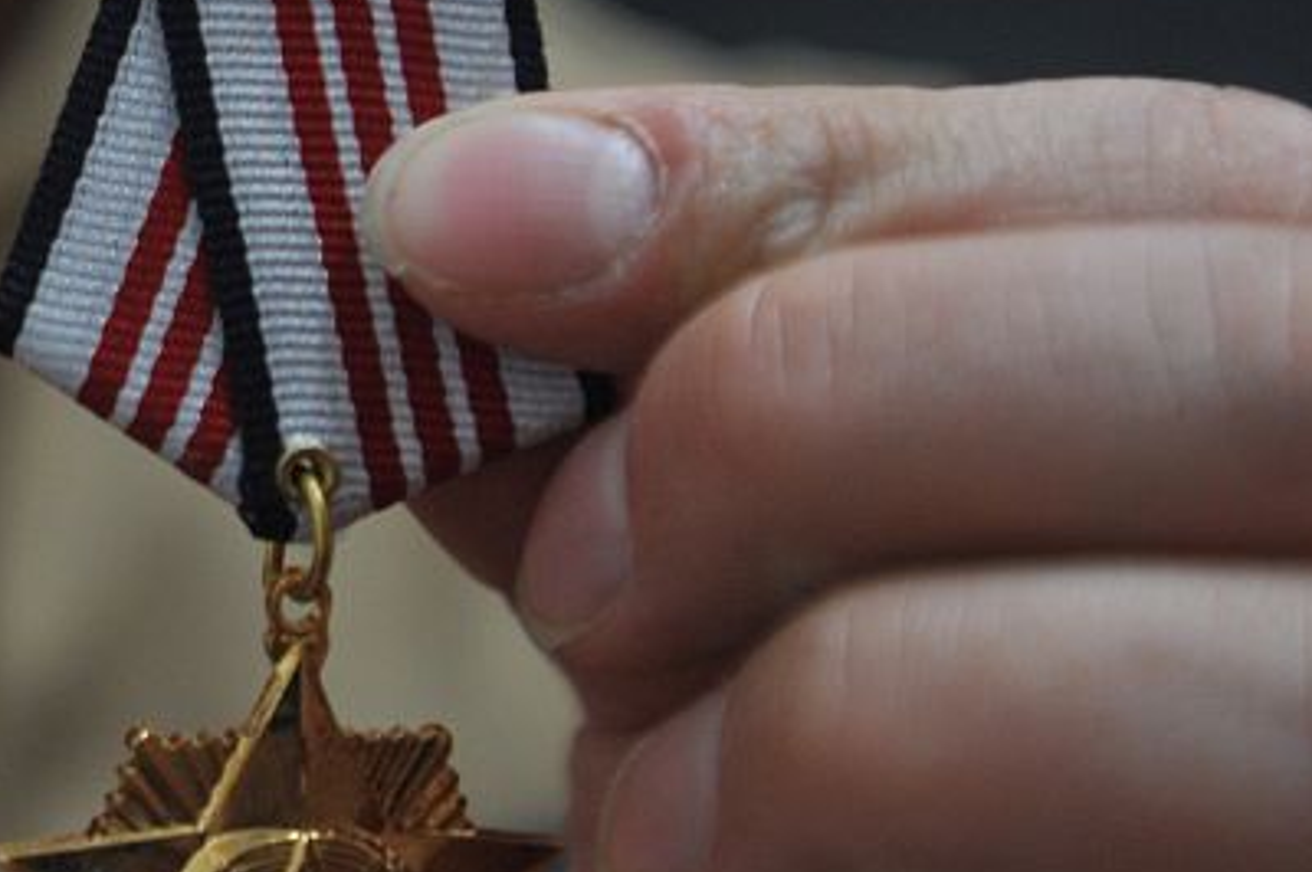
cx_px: -92
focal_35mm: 105
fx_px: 3823
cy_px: 52
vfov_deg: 12.9
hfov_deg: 18.8
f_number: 2.8
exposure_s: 1/50
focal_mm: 35
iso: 640
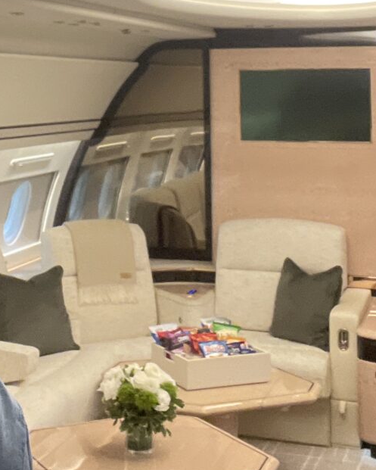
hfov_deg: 20.6
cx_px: 101
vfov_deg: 24.6
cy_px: 7
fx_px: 1029
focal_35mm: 74
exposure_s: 1/57
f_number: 2.2
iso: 250
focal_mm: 2.71
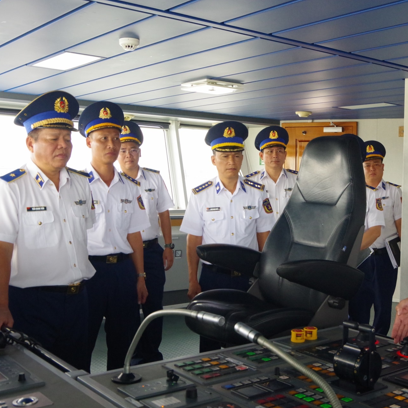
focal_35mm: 46
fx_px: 613
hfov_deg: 36.4
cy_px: 204
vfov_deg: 36.8
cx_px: 270
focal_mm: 24
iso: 3200
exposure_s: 1/125
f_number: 10
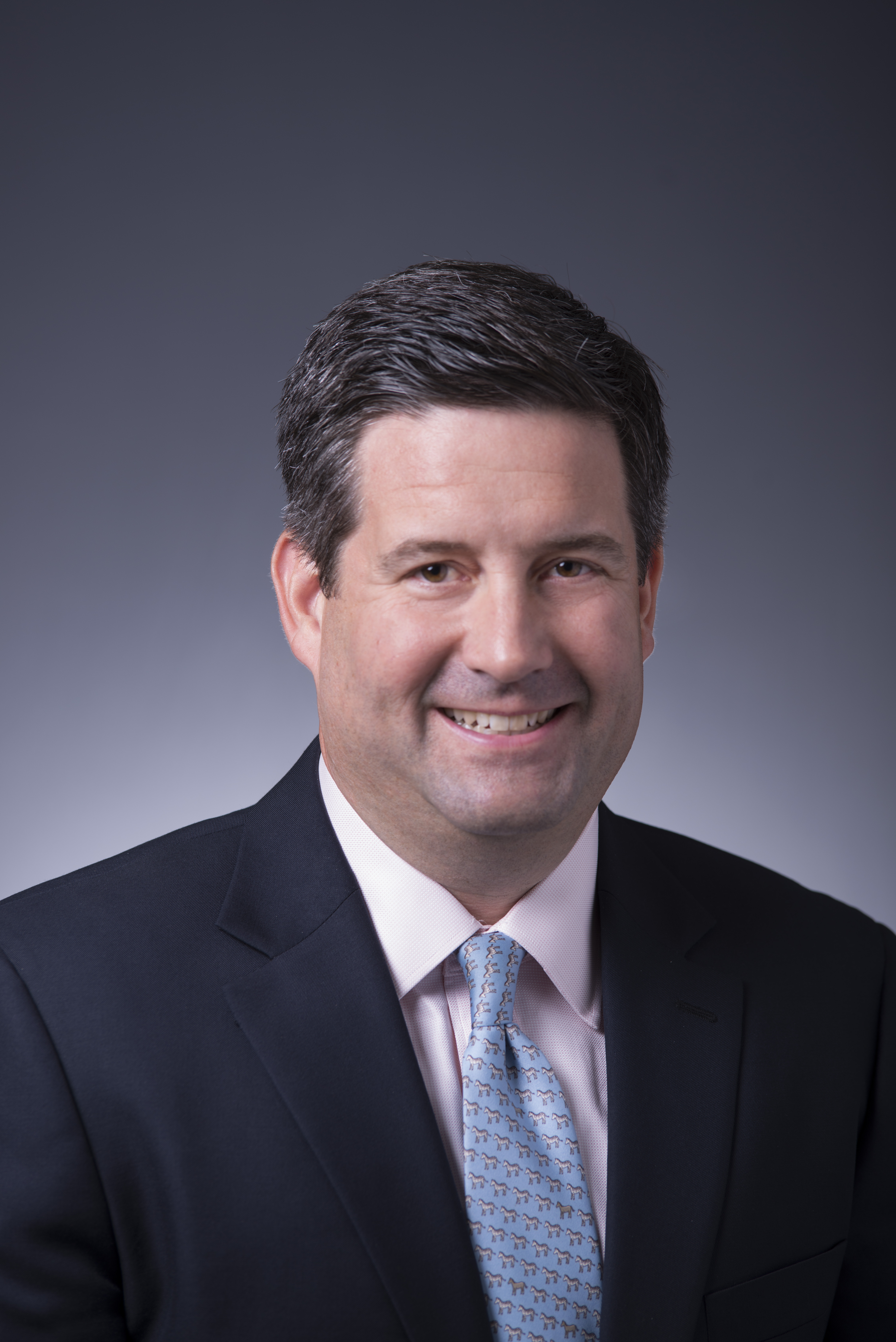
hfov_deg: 7.9
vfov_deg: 11.7
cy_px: 671
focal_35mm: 175
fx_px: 6528
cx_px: 448
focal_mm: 175
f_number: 5
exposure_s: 1/125
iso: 64
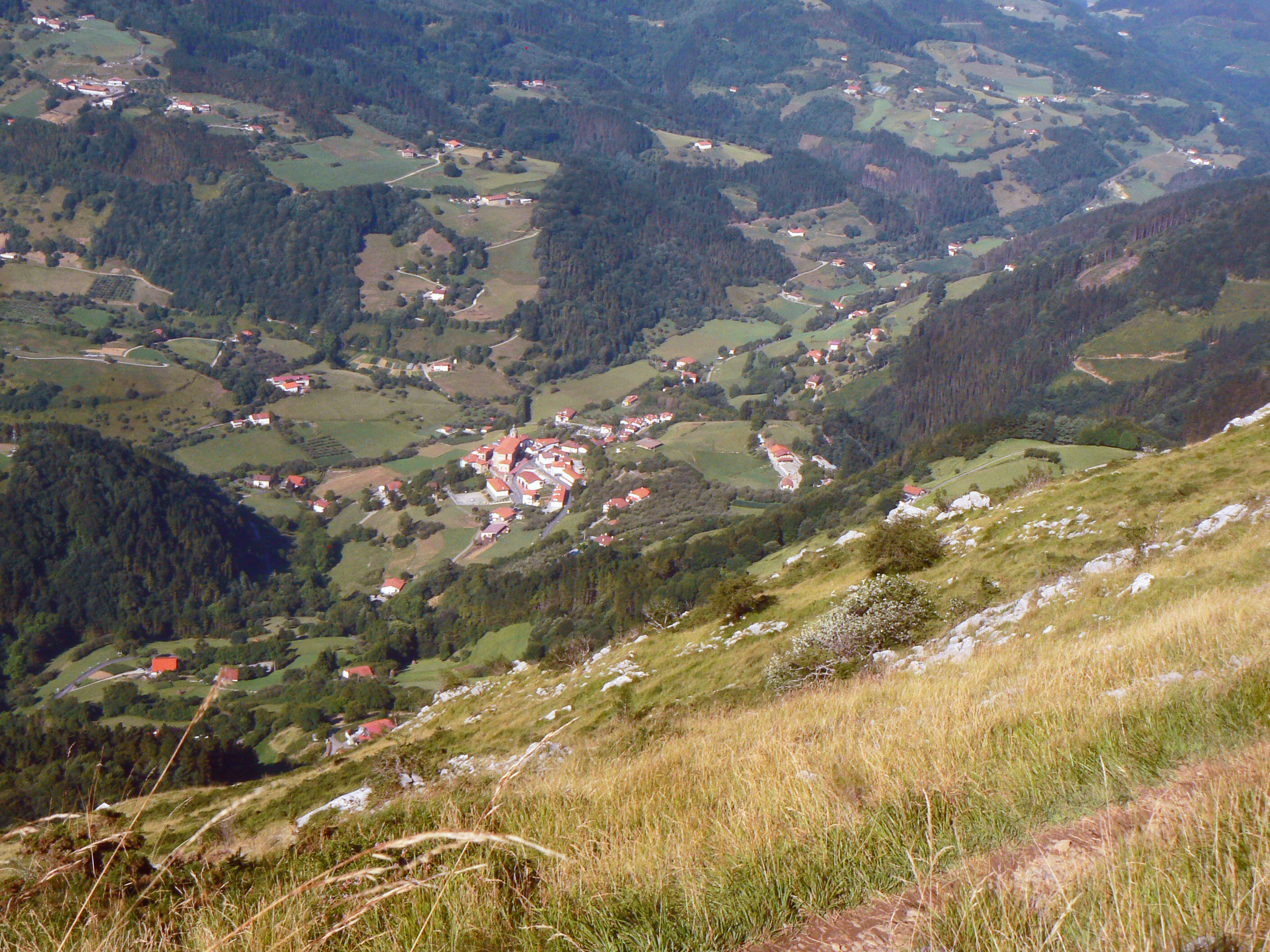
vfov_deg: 29.7
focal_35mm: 49
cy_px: 476
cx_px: 635
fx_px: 1798
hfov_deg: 38.9
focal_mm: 8.2
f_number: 8
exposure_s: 1/250
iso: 80
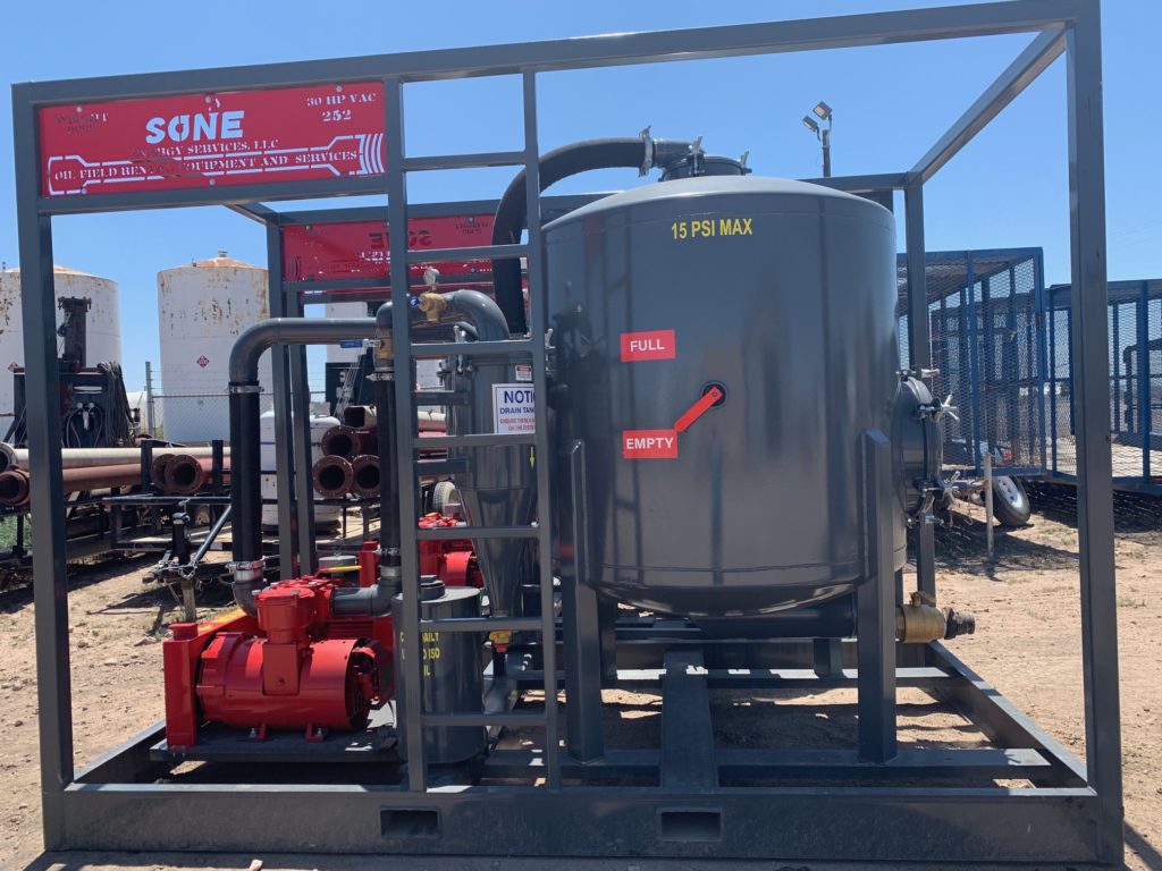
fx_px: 873
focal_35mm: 26
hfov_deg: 67.3
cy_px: 436
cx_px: 581
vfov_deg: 53.1
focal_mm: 4.25
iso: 25
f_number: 1.8
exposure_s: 1/1235
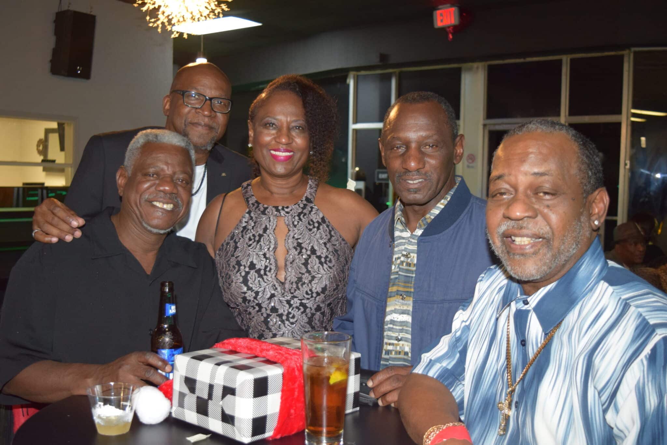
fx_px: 750
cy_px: 222
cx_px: 334
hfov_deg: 47.9
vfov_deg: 33.0
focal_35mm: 40
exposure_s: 1/60
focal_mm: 27
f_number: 4
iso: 1400
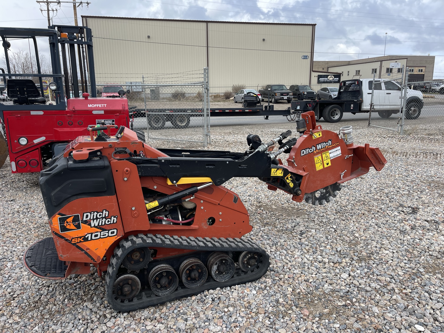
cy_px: 166
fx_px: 333
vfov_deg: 53.1
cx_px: 222
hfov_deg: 67.3
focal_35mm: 26
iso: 32
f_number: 1.6
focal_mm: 5.1
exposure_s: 1/1200
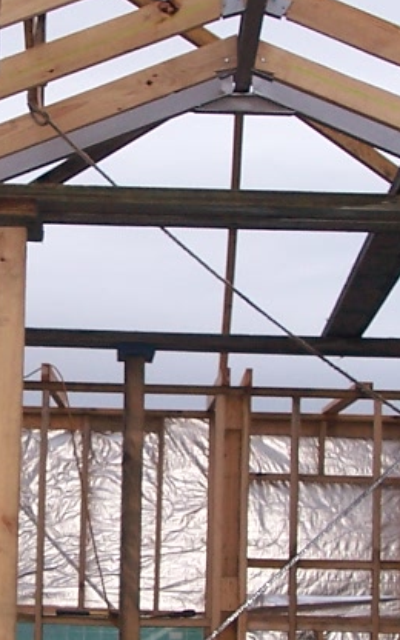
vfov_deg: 19.4
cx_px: 77
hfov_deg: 12.2
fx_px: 1866
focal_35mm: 107
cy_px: 389
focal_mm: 6
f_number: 2.8
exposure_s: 1/60
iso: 80
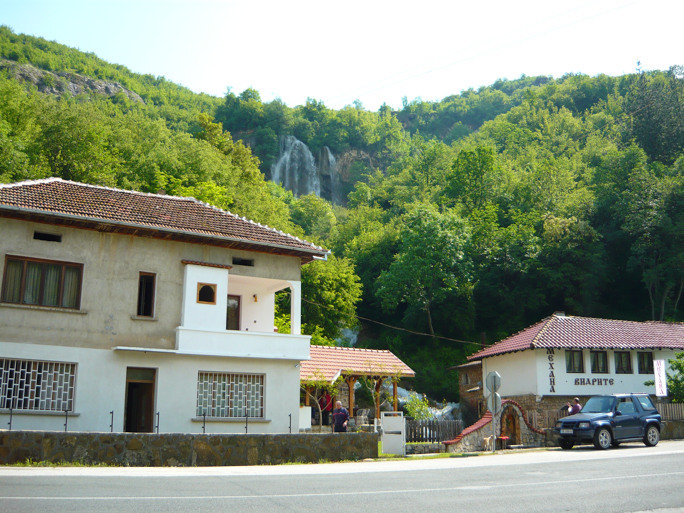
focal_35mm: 33
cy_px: 256
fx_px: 652
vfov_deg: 42.9
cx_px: 342
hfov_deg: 55.4
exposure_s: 1/640
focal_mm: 5.5
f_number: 2.8
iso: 100
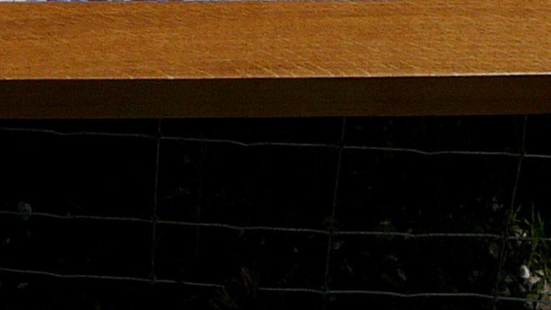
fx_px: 1885
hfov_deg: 16.6
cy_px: -231
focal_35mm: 129
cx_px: 237
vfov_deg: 9.0
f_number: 5
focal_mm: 5.2
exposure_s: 1/1600
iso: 80
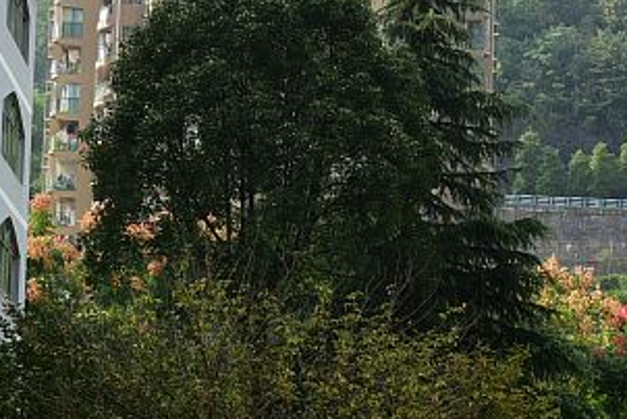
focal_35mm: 139
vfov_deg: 9.8
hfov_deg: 14.7
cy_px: 424
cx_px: 287
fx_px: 2423
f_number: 8
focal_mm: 35
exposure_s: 1/80
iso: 64
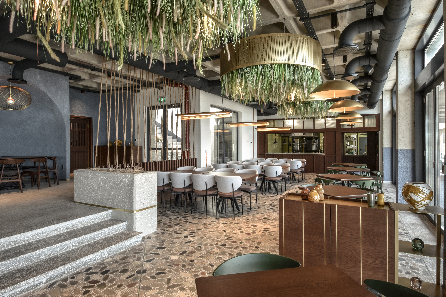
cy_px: 148
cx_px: 223
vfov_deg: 63.2
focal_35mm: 20
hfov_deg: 85.4
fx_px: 242
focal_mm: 13
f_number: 25
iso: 100
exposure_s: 1/2
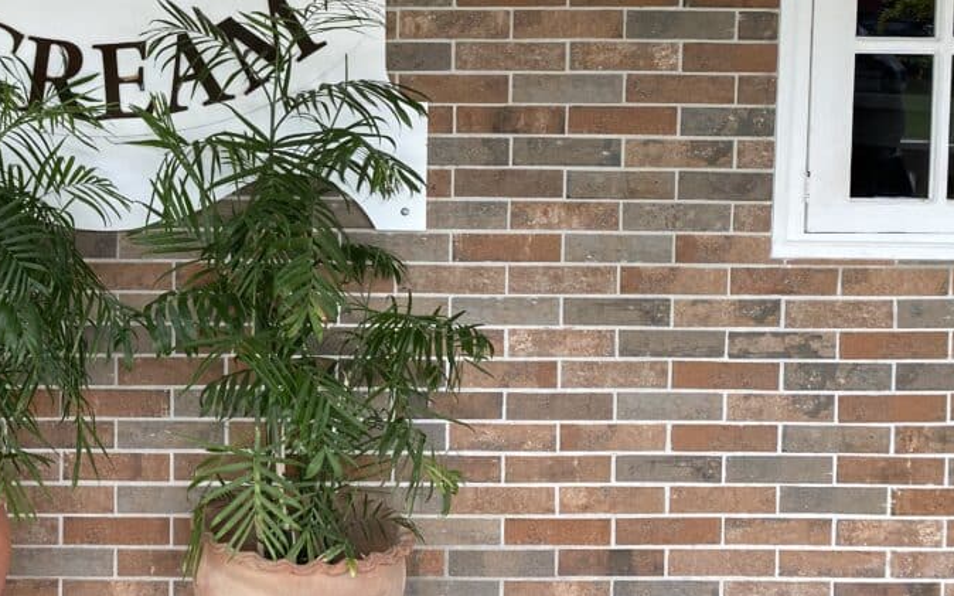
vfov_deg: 23.5
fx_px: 1404
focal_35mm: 54
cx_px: 102
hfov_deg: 35.4
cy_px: 101
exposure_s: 1/225
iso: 32
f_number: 1.8
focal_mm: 4.25
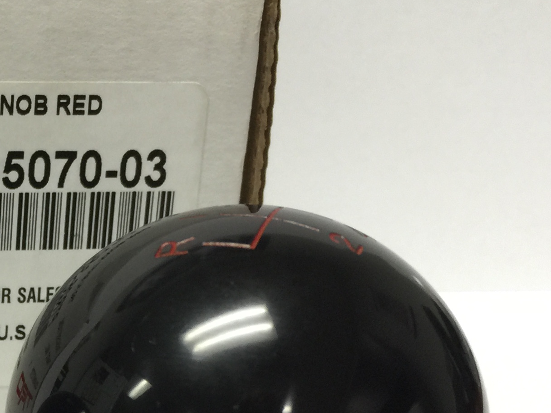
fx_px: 1241
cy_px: 413
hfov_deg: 23.1
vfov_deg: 18.4
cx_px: -95
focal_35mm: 78
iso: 64
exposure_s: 1/15
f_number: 2.2
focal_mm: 4.15
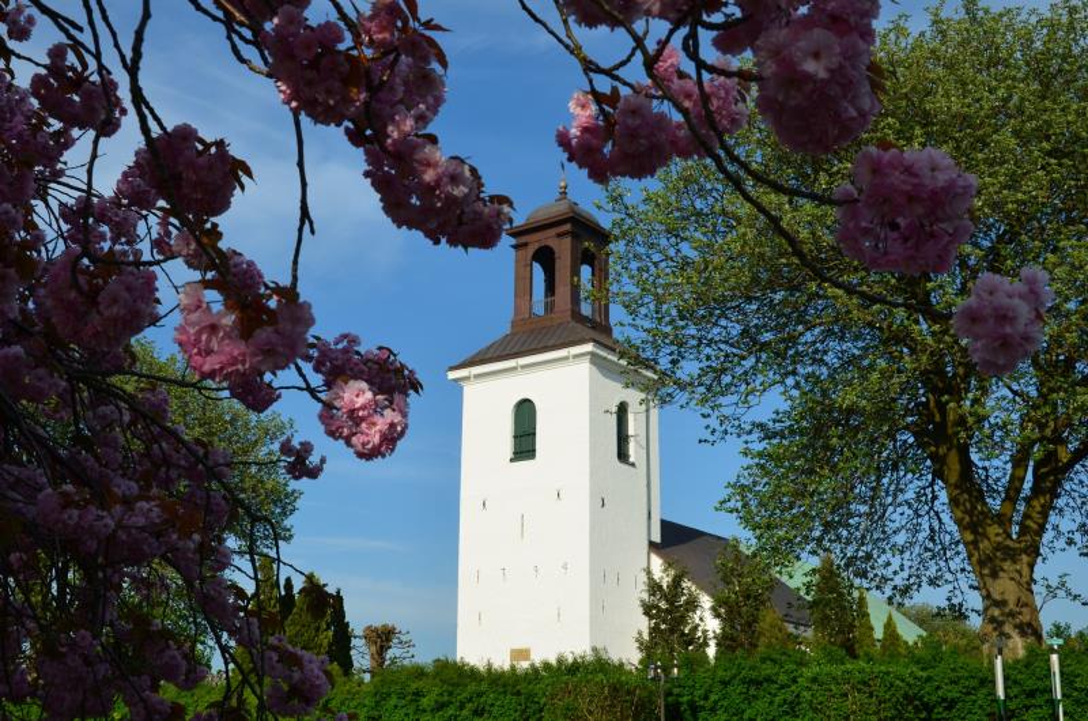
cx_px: 544
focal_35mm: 45
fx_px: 1357
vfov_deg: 29.7
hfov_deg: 43.7
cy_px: 360
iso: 100
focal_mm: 30
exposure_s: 1/160
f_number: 11
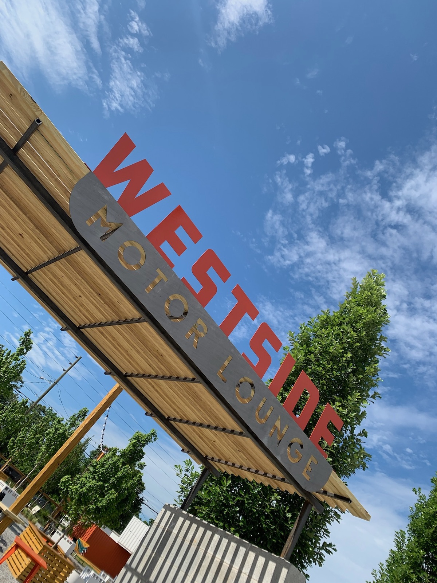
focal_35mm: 26
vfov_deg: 67.3
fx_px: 438
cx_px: 218
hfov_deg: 53.1
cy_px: 292
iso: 25
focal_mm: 4.25
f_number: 1.8
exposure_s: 1/2033
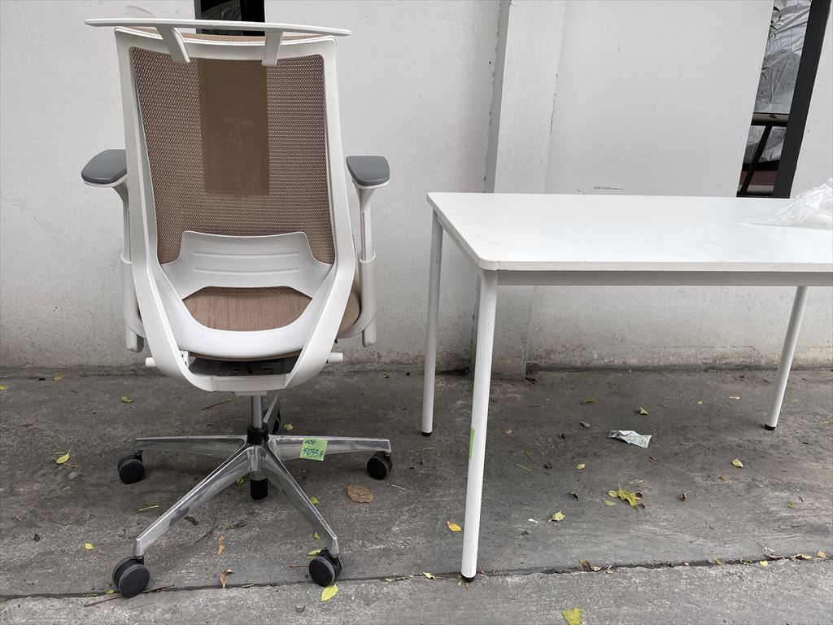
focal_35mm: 26
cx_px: 416
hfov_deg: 67.3
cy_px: 312
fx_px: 626
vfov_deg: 53.1
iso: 32
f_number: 1.6
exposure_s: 1/322
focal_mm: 4.2
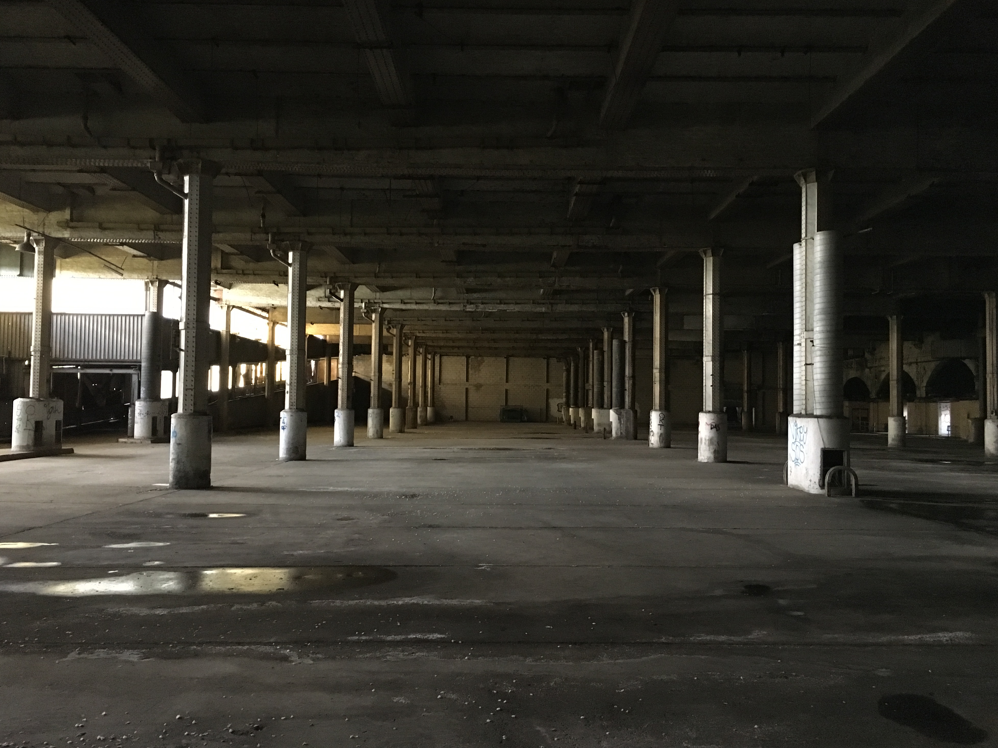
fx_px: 865
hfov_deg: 60.0
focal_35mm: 30
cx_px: 499
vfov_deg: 46.8
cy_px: 369
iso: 320
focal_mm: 4.15
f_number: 2.2
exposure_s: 1/17
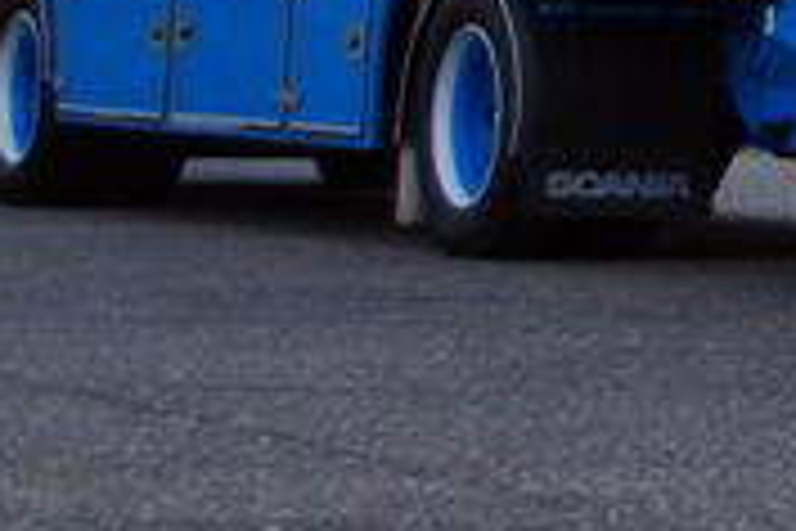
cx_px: 1893
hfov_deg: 7.6
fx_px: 5569
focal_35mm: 252
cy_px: -578
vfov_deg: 5.3
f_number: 4.2
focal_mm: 29
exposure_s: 1/800
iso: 200
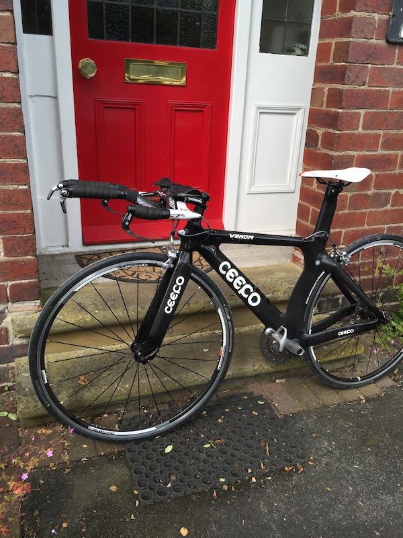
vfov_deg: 61.7
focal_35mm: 29
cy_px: 269
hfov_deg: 48.2
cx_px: 202
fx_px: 450
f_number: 2.2
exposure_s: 1/581
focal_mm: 4.15
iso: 32
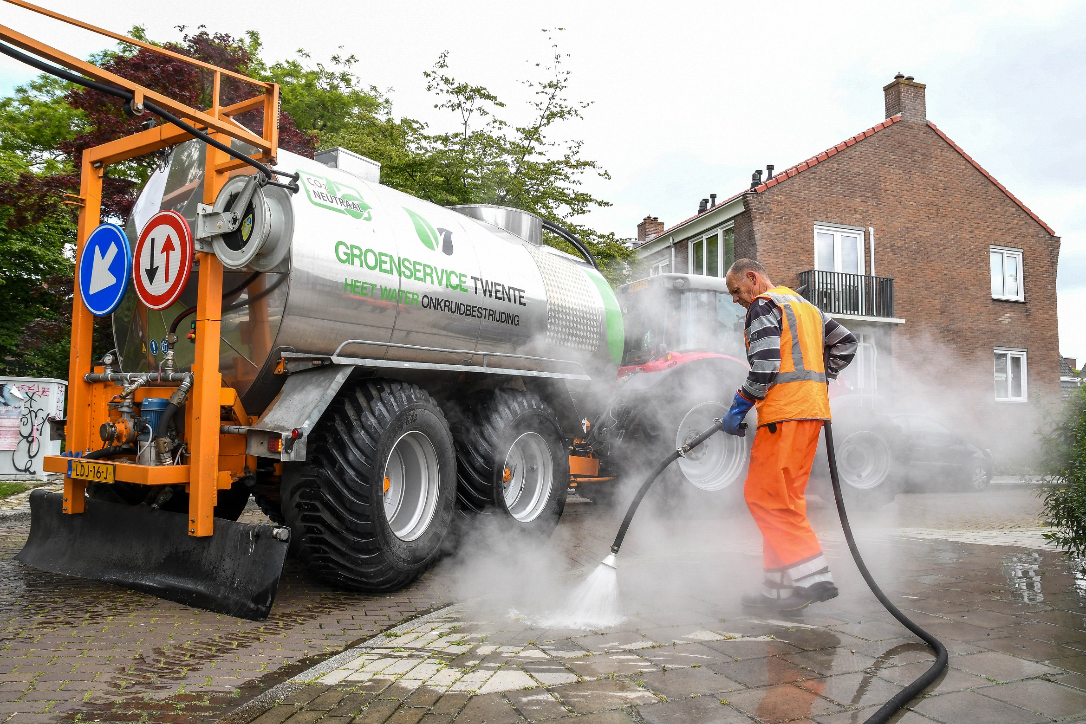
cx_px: 543
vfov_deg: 51.3
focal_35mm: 25
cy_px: 362
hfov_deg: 71.5
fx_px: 754
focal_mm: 17
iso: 400
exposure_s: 1/250
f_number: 8
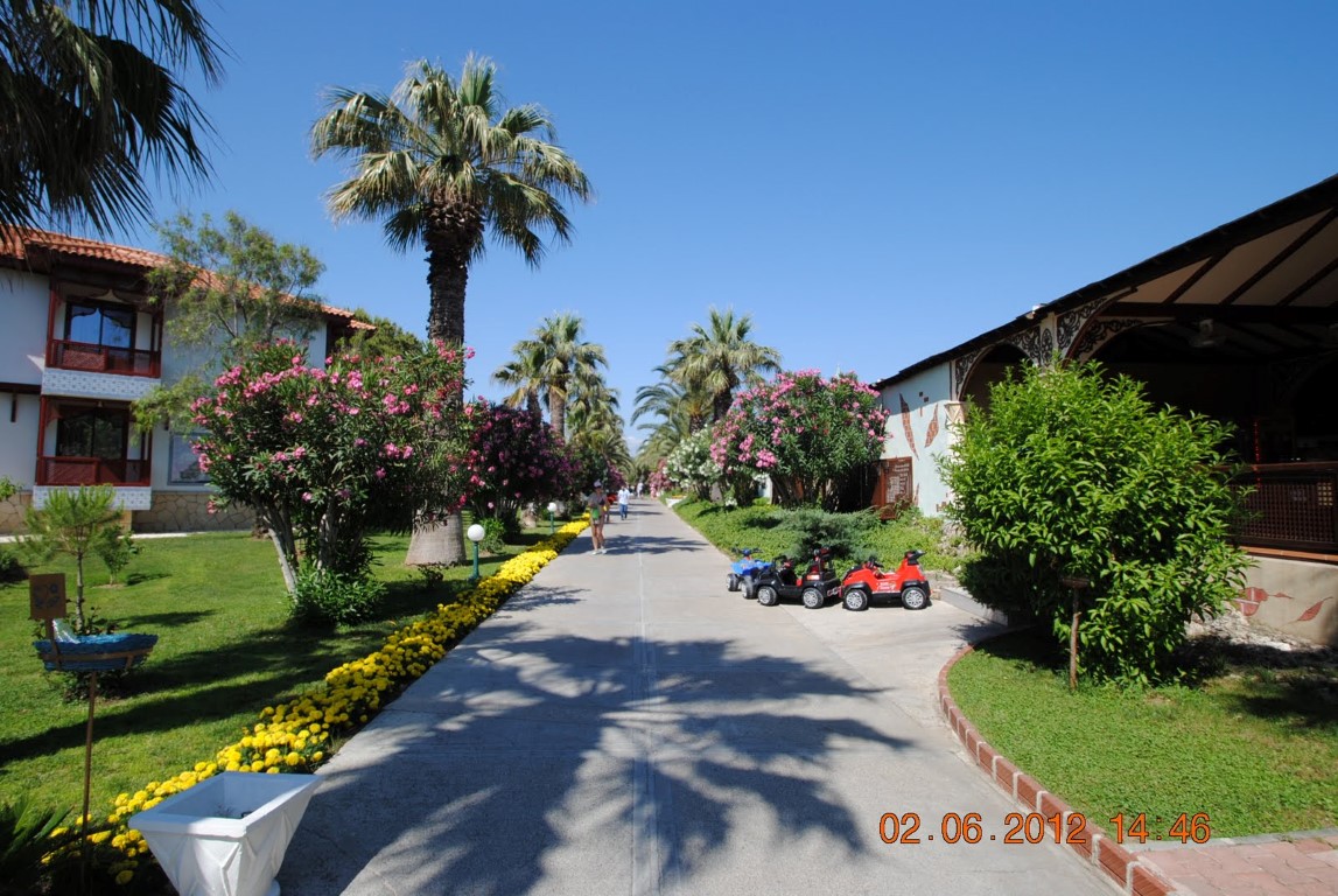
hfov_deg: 92.4
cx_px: 669
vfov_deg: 69.8
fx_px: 642
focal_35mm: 17
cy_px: 448
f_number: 8
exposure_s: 1/250
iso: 100
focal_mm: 11.5
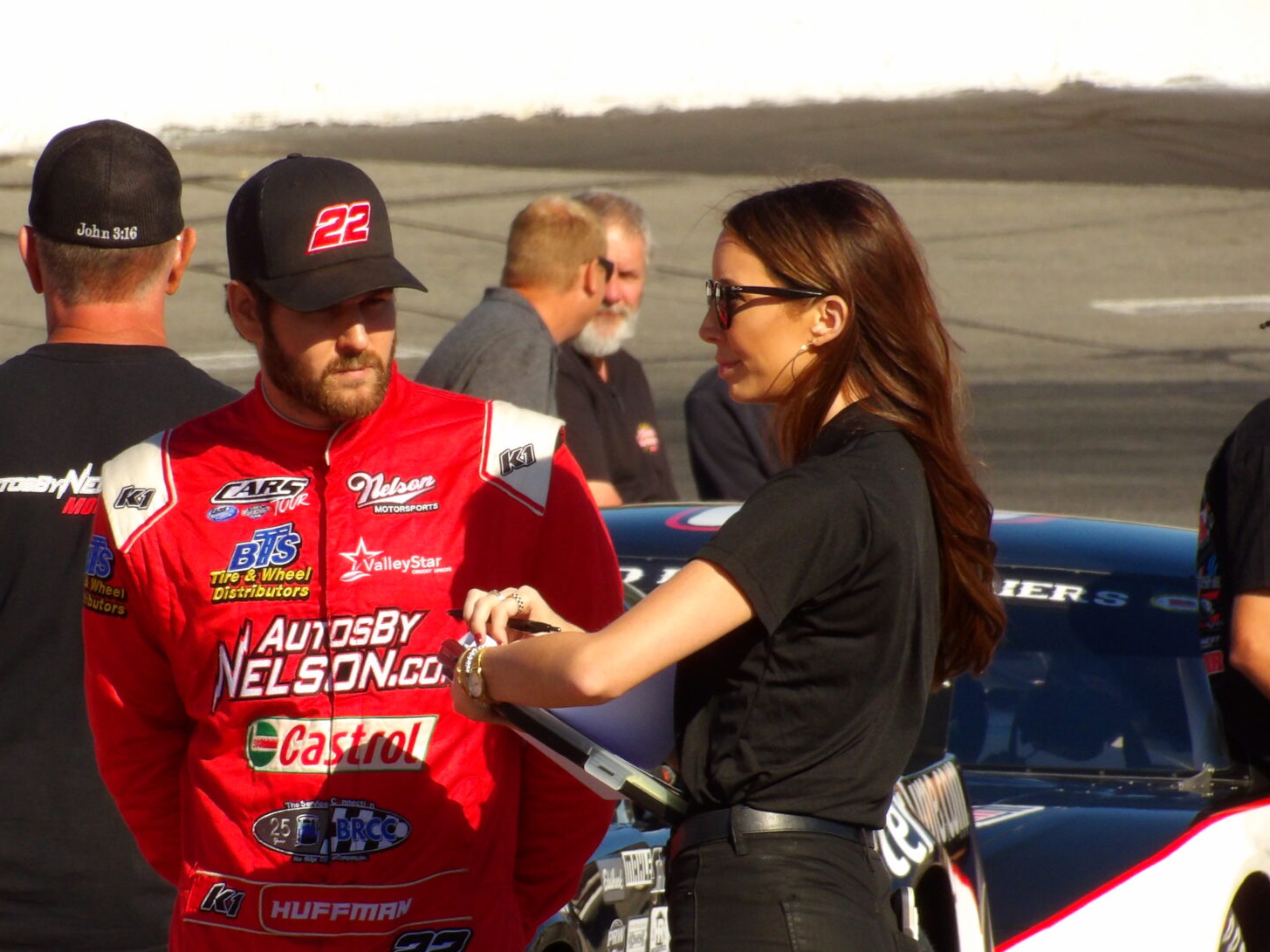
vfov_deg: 1.7
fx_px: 31182
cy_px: 585
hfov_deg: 2.3
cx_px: 422
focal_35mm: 850
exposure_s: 1/600
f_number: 6.8
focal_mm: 108.3
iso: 192
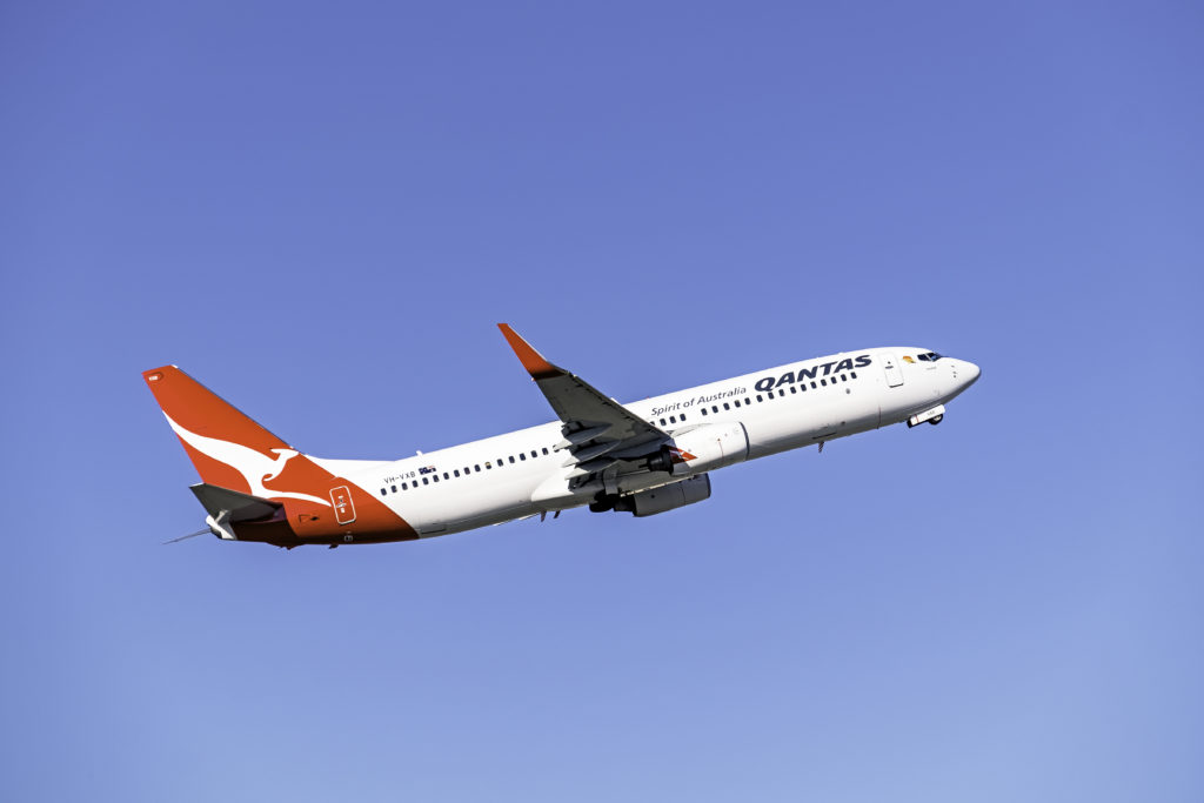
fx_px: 5218
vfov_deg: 8.8
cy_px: 402
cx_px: 602
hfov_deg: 13.2
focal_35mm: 156
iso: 200
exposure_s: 1/500
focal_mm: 104.2
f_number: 8
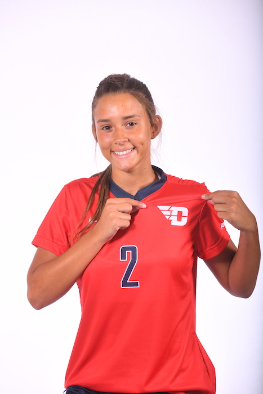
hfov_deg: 7.4
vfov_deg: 11.1
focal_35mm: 185
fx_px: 2026
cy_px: 197
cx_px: 132
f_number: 8
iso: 200
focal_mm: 185
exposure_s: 1/250
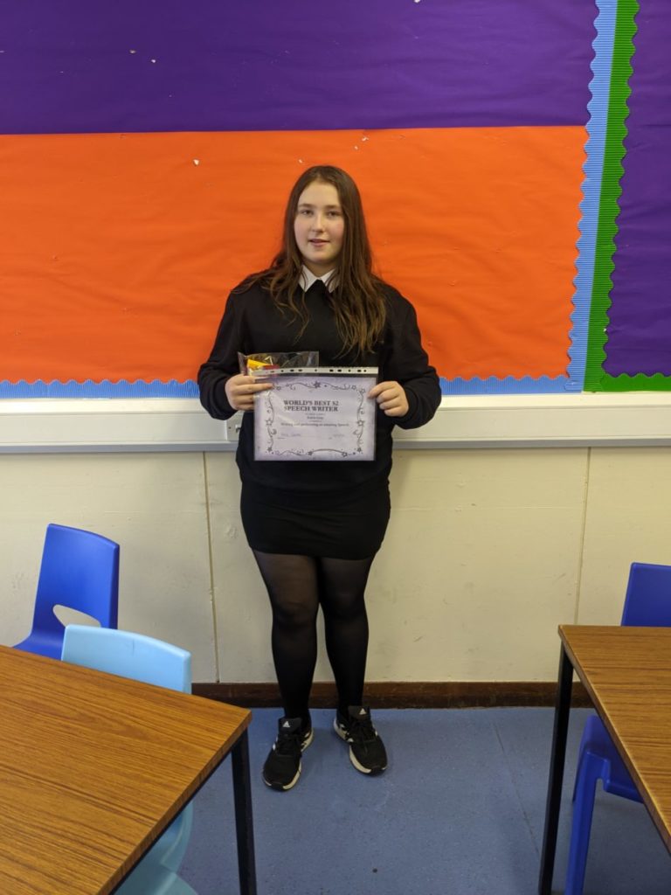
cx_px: 336
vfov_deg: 65.3
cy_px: 448
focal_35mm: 27
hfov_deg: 51.4
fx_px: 698
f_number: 1.73
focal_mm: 4.38
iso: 78
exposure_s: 1/23.8
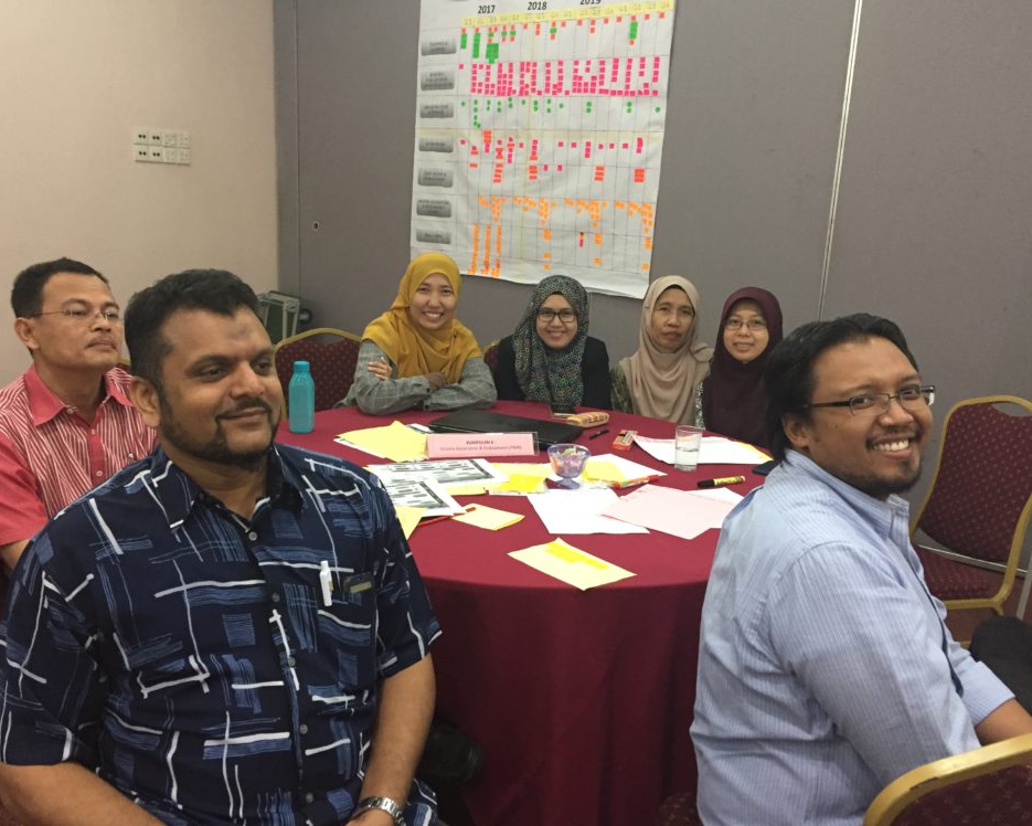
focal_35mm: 31
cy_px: 406
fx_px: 947
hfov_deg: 57.1
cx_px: 483
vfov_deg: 47.1
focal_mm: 4.15
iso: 250
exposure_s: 1/20
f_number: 2.2
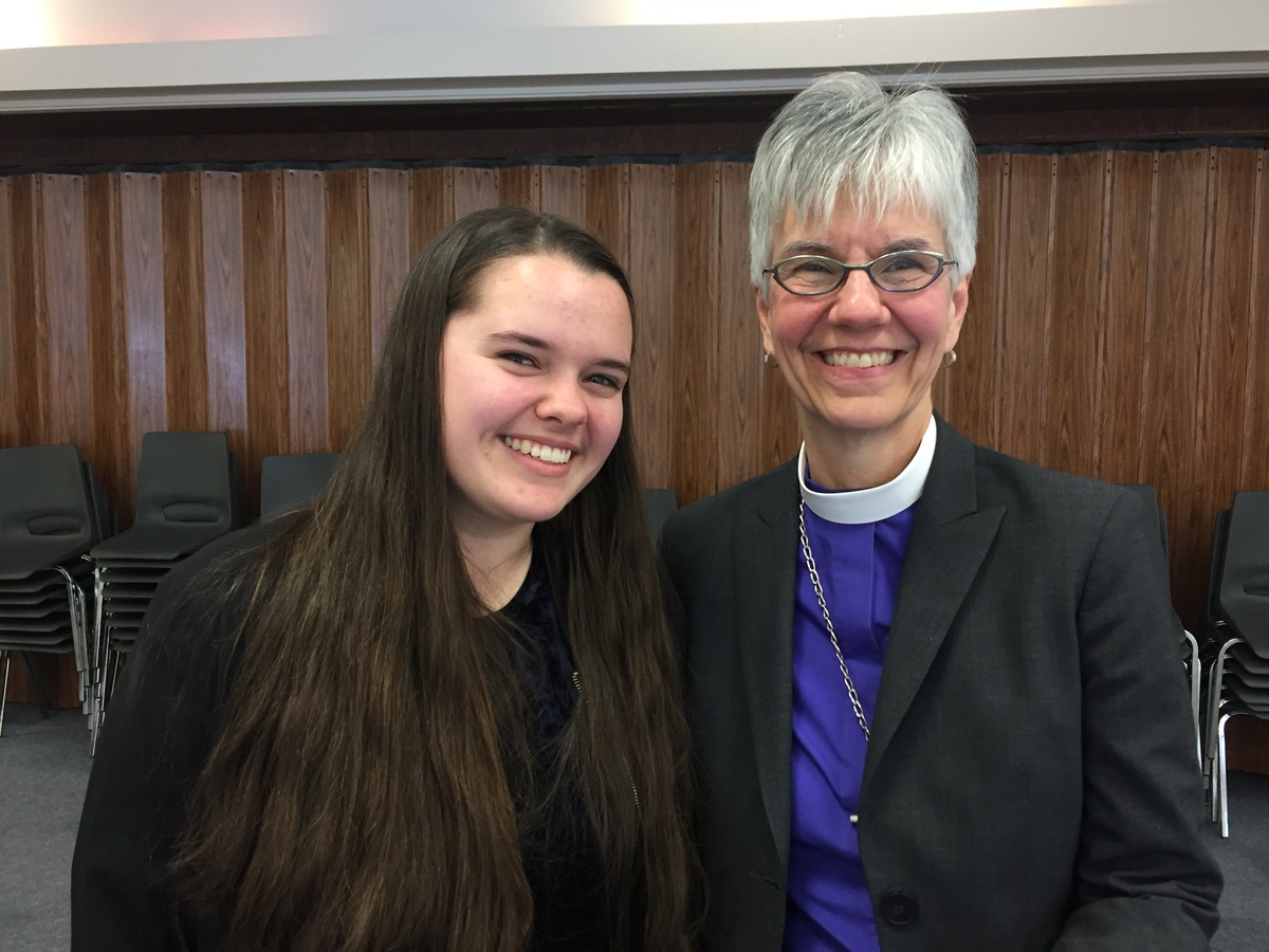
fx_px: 1063
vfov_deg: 48.2
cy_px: 476
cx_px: 634
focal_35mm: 29
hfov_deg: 61.7
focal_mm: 4.15
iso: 125
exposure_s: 1/30
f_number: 2.2
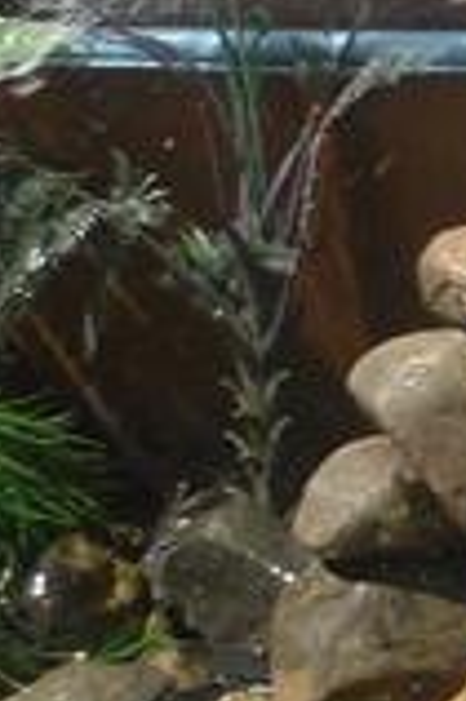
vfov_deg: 11.5
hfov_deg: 7.1
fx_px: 3386
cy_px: -200
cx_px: 1385
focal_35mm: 174
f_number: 8
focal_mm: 5.5
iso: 100
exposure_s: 1/125
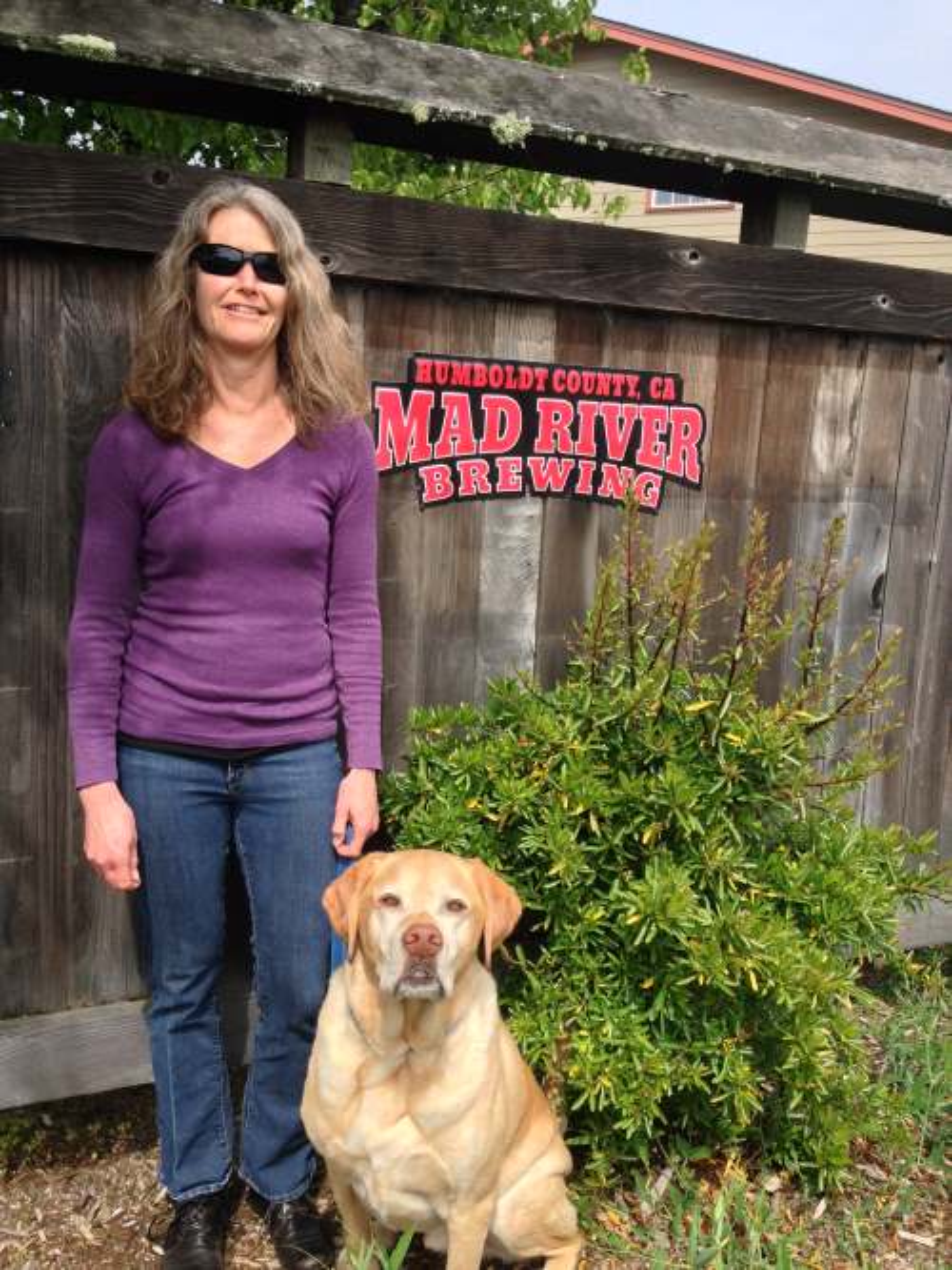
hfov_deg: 42.9
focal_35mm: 33
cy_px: 635
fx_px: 1210
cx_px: 476
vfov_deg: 55.4
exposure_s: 1/861
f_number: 2.4
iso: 50
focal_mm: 4.12
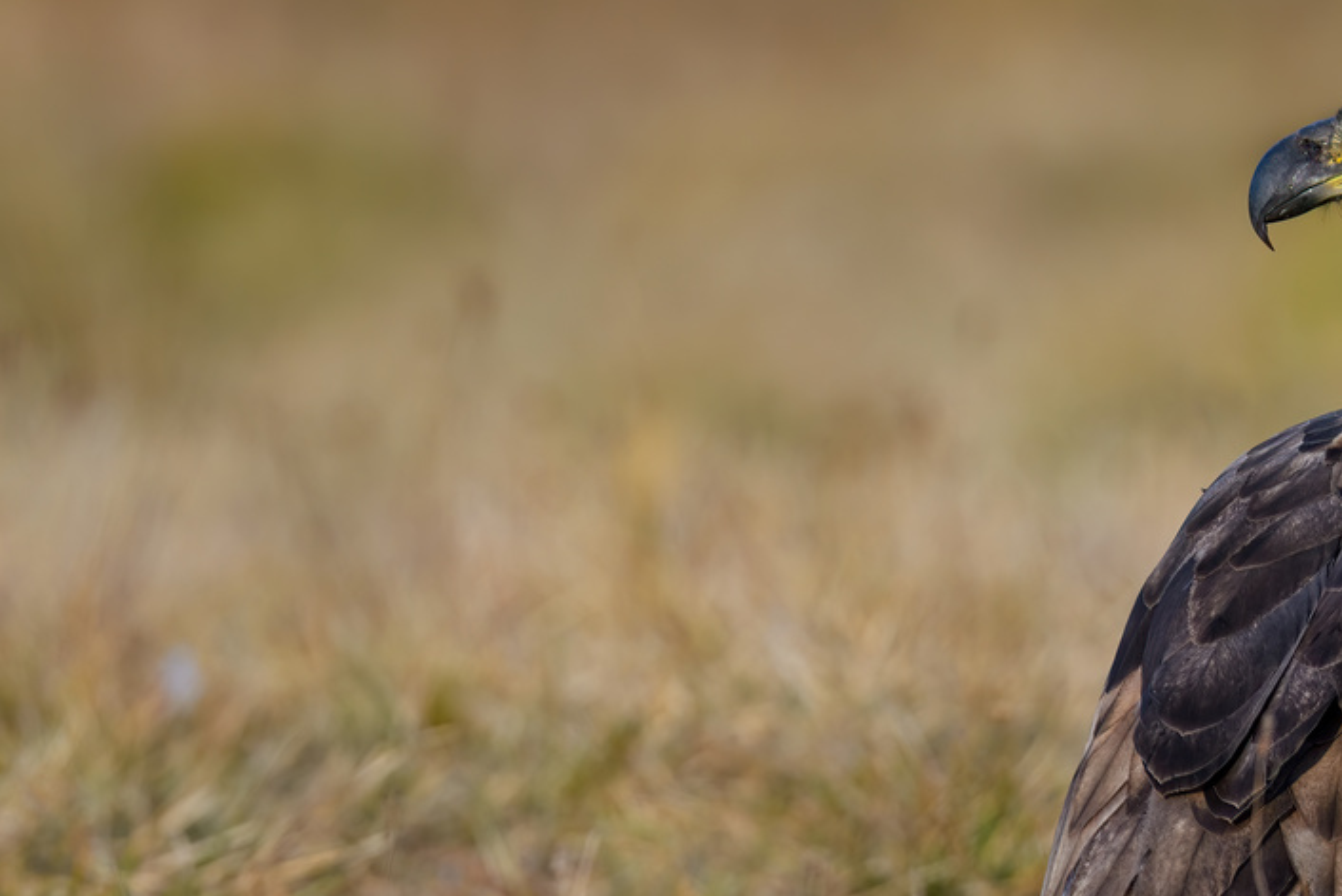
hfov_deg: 1.5
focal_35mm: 1376
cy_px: 477
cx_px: 1083
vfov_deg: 1.0
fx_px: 51301
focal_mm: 600
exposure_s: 1/1250
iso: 220
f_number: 5.6
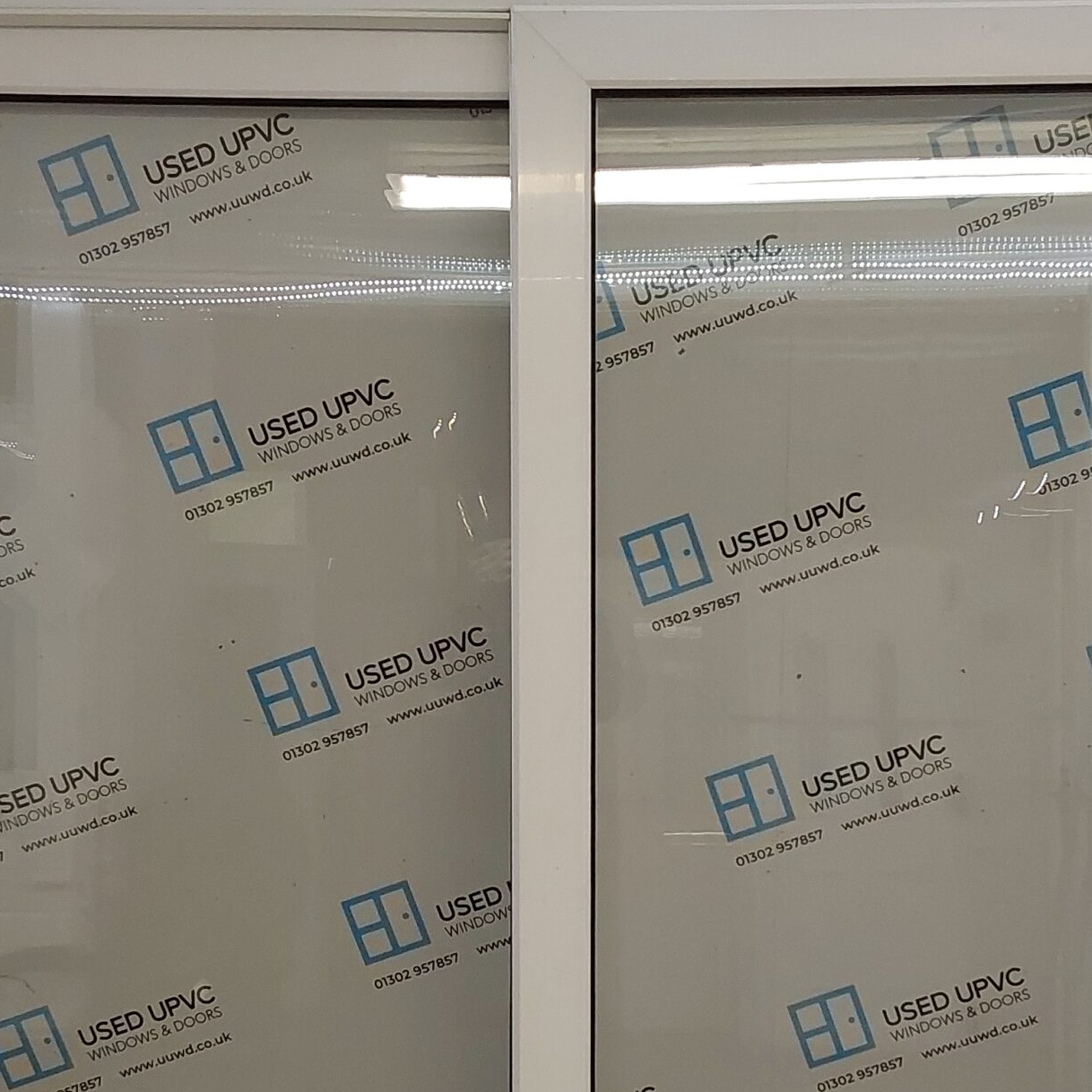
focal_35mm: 52
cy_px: 637
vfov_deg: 32.7
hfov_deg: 32.8
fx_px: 1856
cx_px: 550
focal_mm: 2.91
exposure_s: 1/100
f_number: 1.9
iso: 80
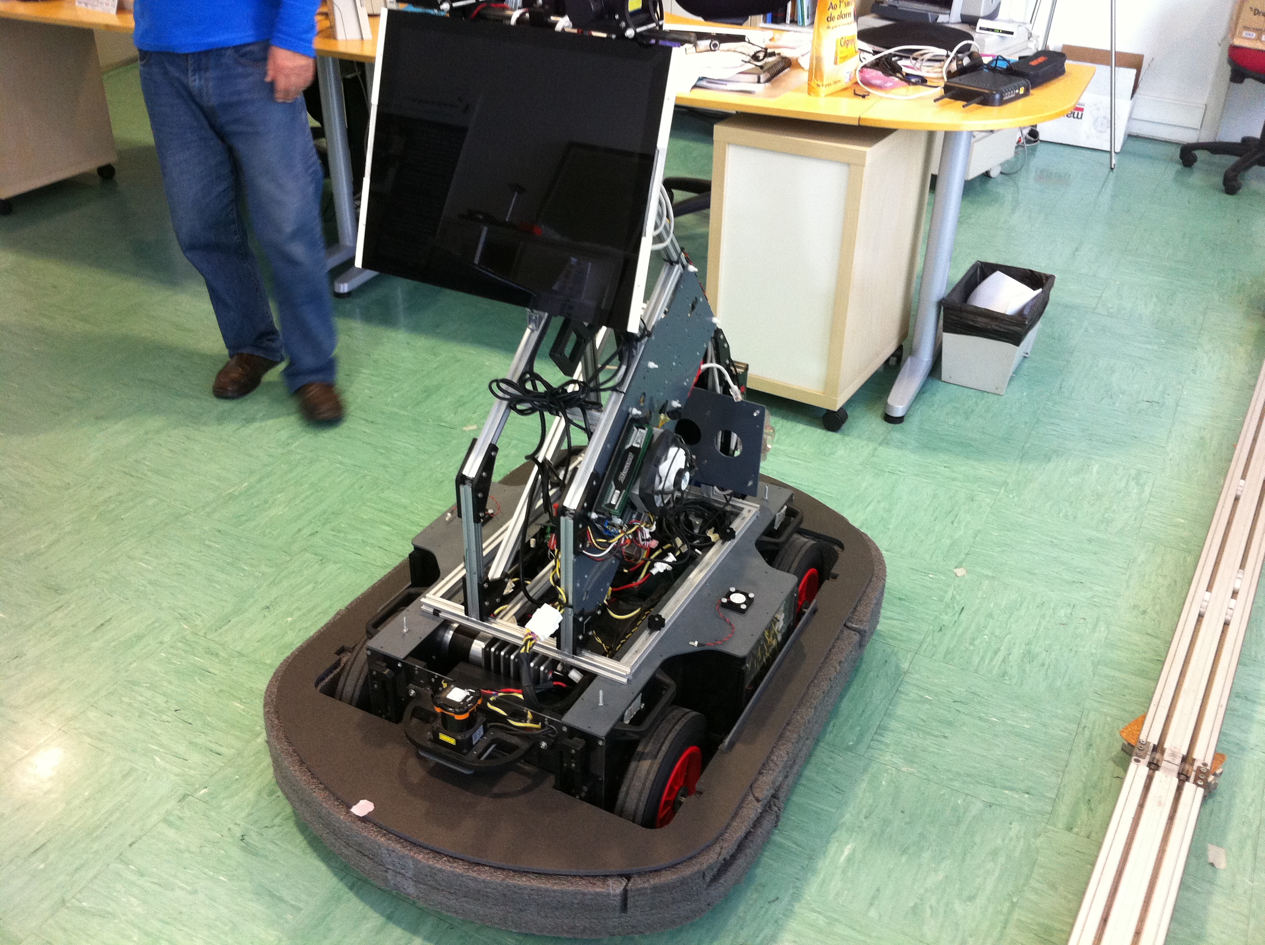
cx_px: 632
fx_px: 1277
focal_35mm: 35
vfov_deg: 40.6
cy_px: 472
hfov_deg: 52.7
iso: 160
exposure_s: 1/15
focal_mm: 3.85
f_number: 2.8
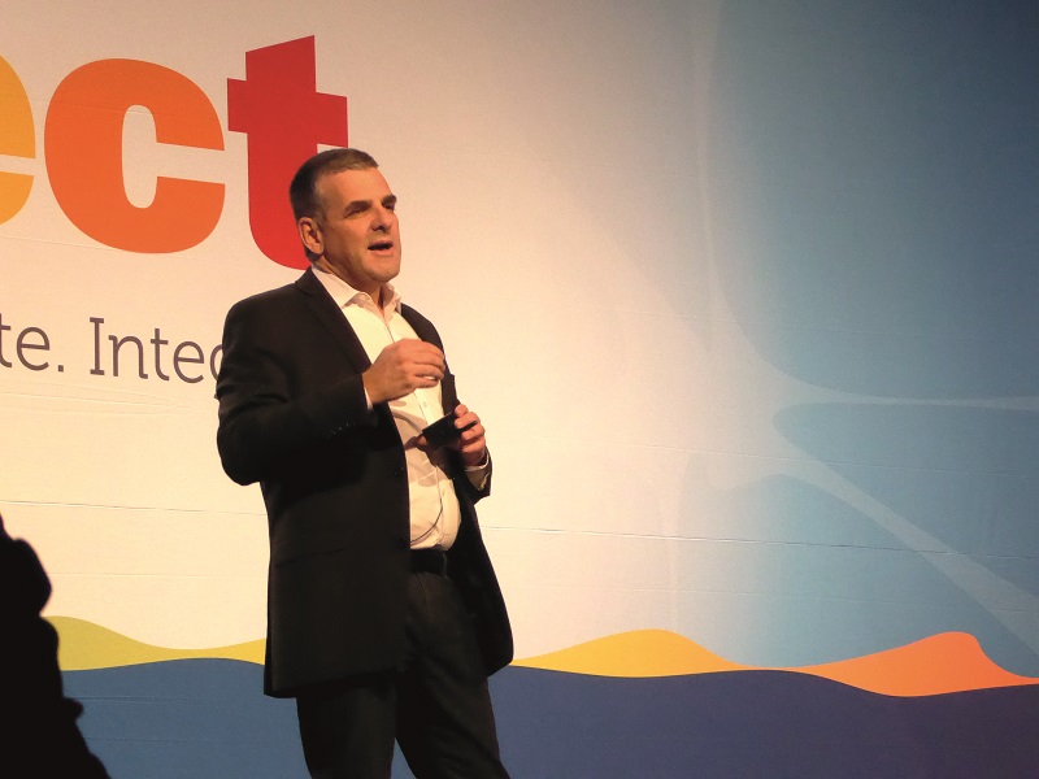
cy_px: 390
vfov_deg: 9.9
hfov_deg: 13.2
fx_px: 4502
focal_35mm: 150
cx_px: 520
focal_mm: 24.2
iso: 1600
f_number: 5.3
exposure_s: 1/100
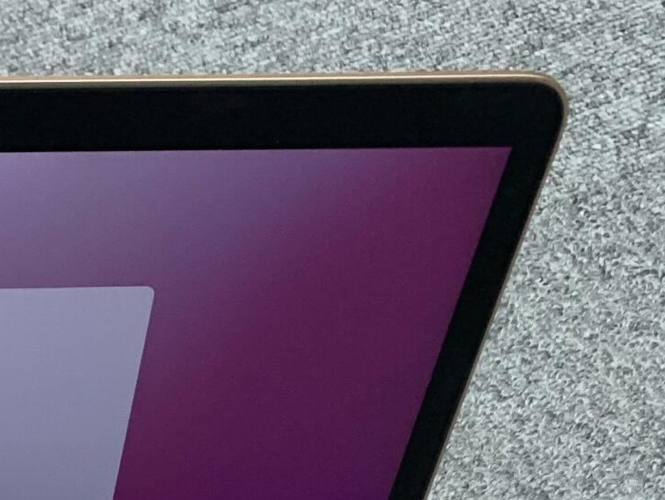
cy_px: 858
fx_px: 1749
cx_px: -216
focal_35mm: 91
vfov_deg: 14.6
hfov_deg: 19.7
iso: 64
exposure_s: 1/60
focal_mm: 4.25
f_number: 1.8
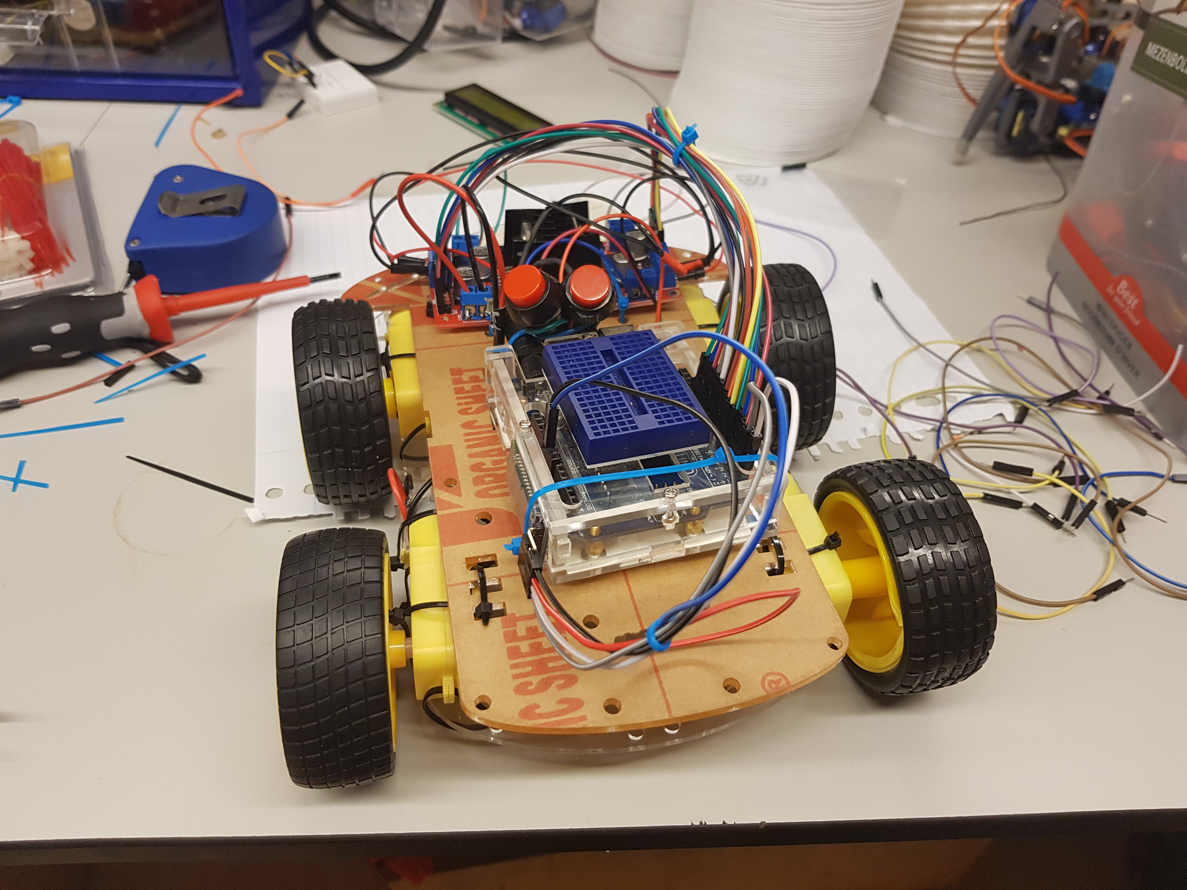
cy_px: 445
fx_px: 892
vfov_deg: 53.1
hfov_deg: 67.3
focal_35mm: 26
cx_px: 594
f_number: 1.7
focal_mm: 4.2
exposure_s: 1/50
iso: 160
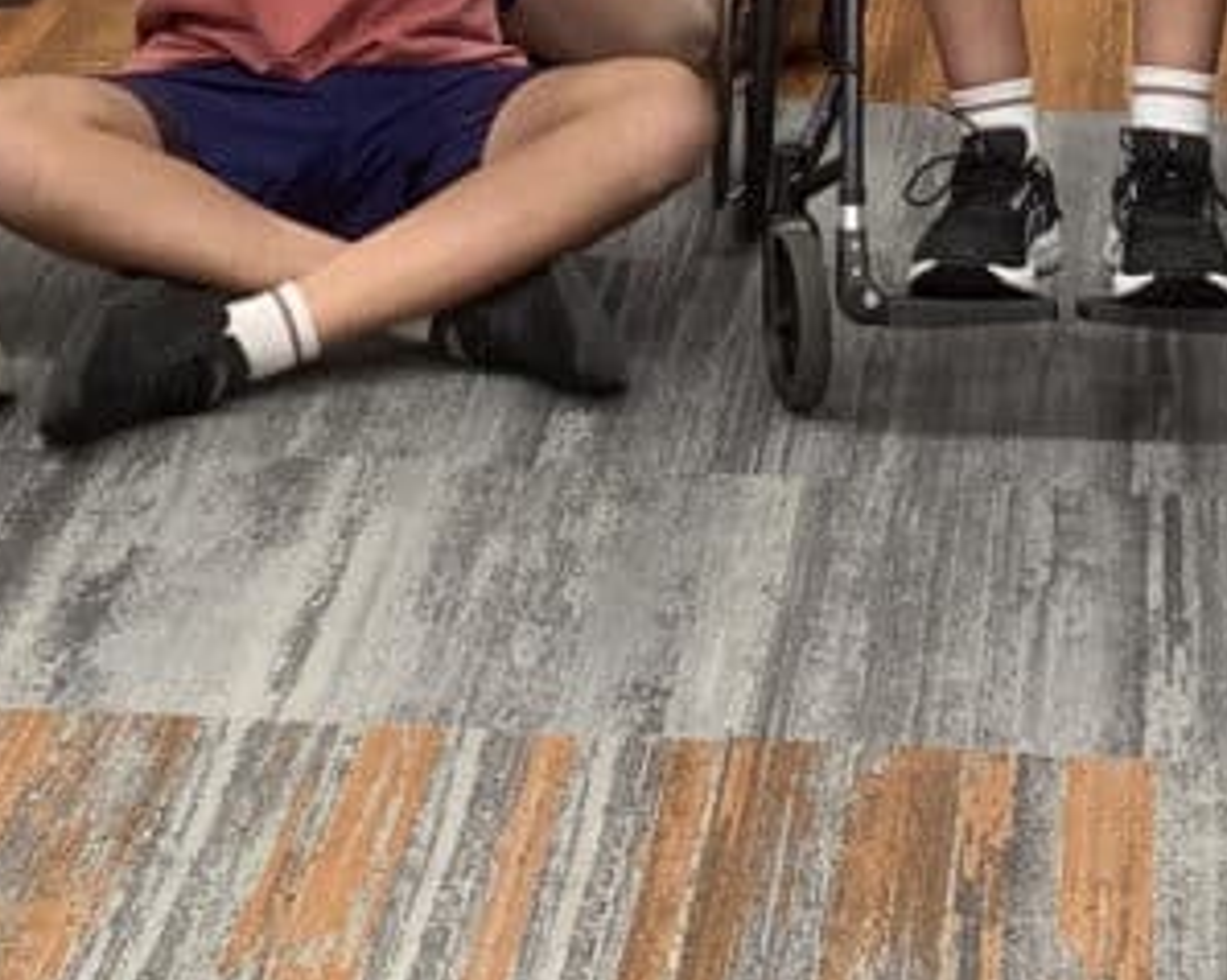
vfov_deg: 10.8
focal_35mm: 131
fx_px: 4754
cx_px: 659
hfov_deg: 14.7
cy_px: -910
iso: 50
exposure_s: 1/50
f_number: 1.8
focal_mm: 4.25
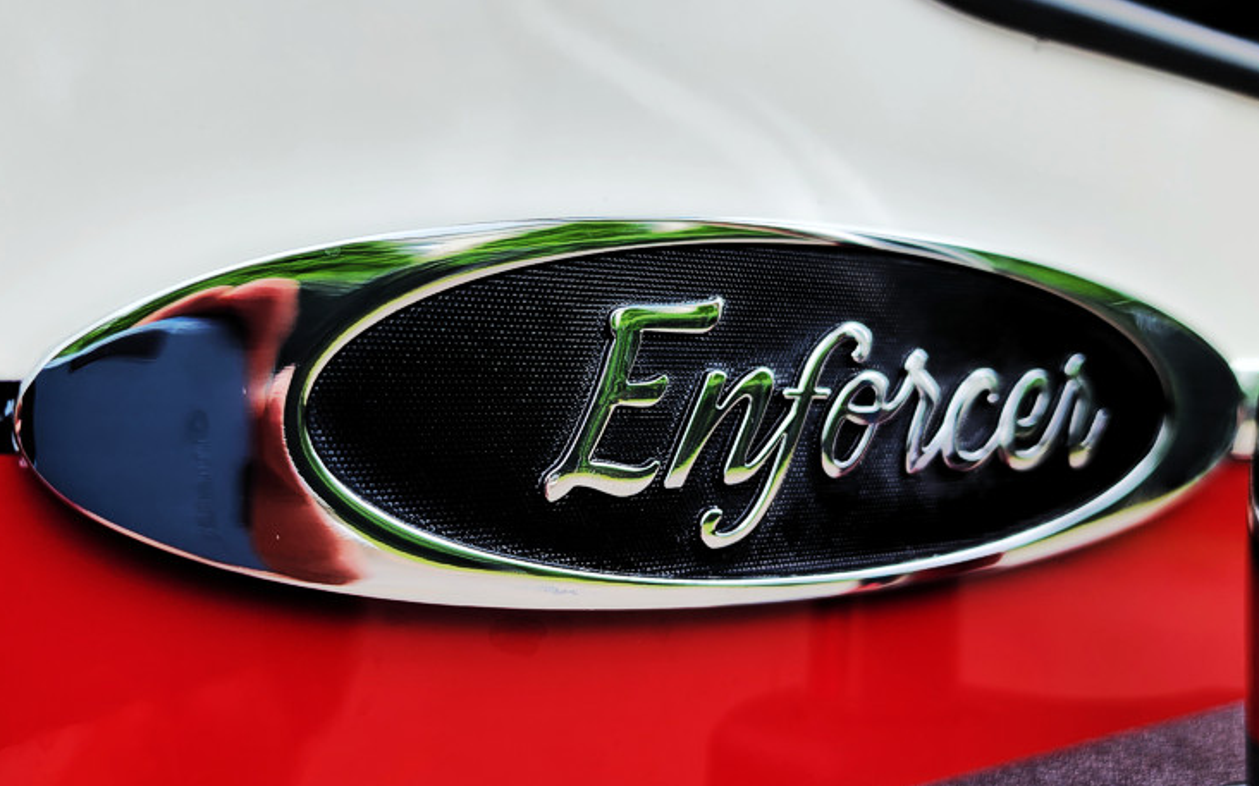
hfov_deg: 72.6
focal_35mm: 25
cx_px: 636
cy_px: 443
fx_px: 858
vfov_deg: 49.1
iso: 12
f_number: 1.8
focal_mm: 6.4
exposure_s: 1/218
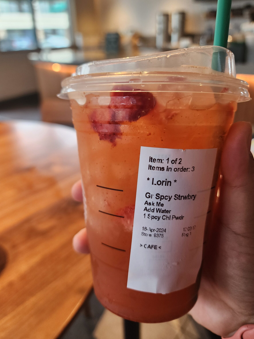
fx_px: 245
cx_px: 122
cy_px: 156
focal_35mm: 25
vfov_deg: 69.3
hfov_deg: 54.9
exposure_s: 1/120
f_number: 1.8
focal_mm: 6.4
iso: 160
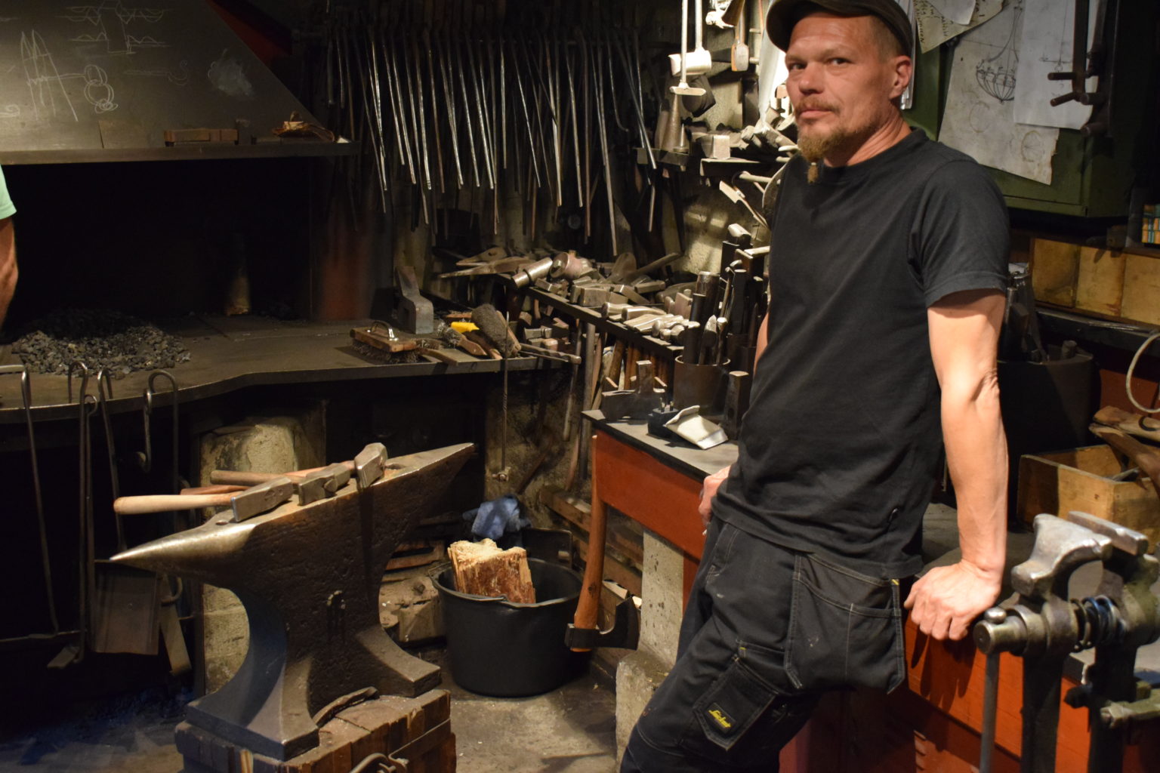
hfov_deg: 42.3
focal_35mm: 46
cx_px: 580
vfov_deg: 28.9
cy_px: 386
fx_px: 1498
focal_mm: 31
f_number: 4.2
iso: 3200
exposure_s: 1/30
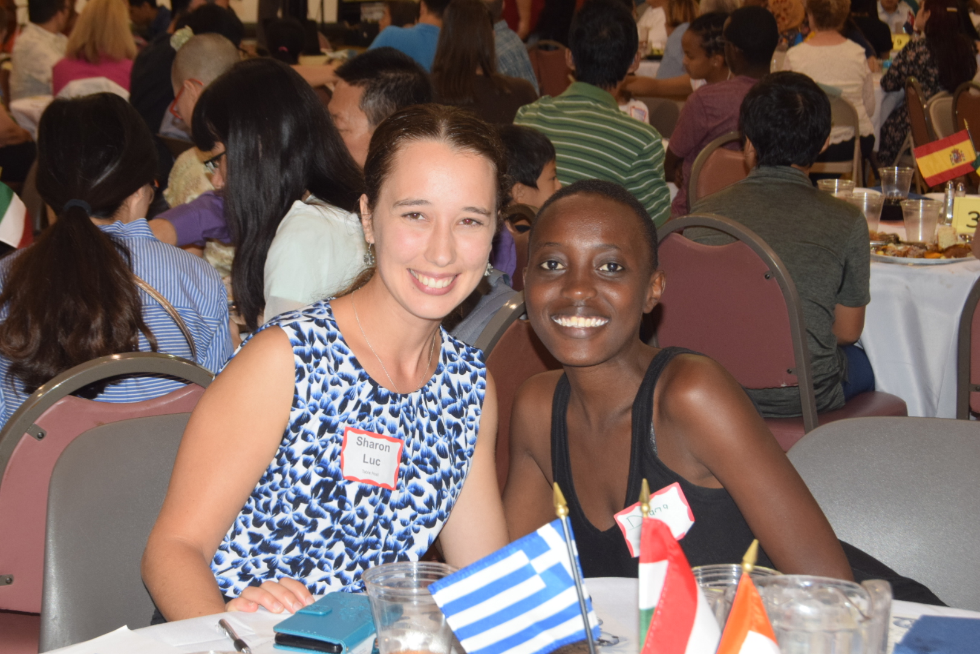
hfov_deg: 24.6
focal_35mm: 82
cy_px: 327
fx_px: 2246
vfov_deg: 16.6
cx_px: 490
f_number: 10
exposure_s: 1/25
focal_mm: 55
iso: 1000
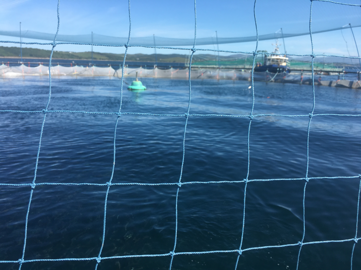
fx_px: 302
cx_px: 180
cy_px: 135
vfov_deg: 48.2
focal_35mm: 29
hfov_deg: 61.7
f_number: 2.2
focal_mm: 4.15
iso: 25
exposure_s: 1/1166
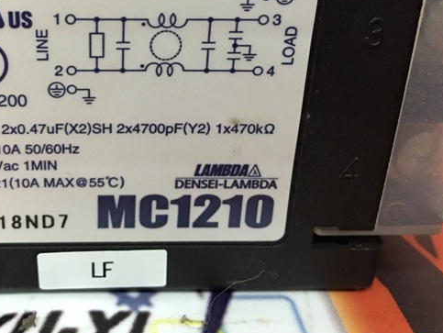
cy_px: 101
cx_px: 119
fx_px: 615
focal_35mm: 48
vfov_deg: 30.0
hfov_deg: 38.8
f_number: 2.2
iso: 64
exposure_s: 1/4
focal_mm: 4.15
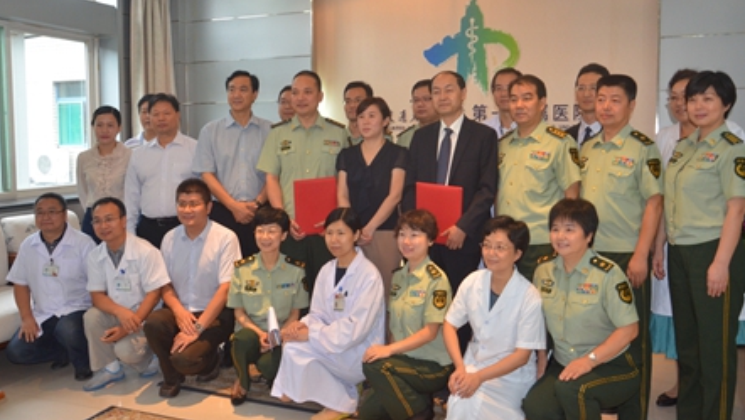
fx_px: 663
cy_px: 170
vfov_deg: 35.0
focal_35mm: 34
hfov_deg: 58.7
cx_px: 374
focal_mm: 21
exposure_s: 1/60
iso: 1100
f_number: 5
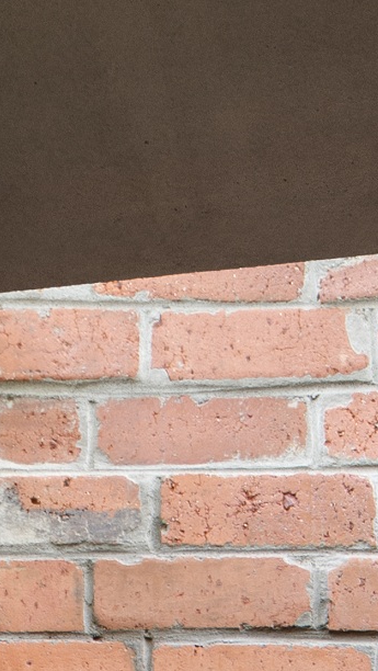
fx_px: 2473
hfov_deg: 8.3
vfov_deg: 10.0
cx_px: 732
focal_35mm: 139
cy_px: 2168
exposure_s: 2
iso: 200
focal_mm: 18
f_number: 11
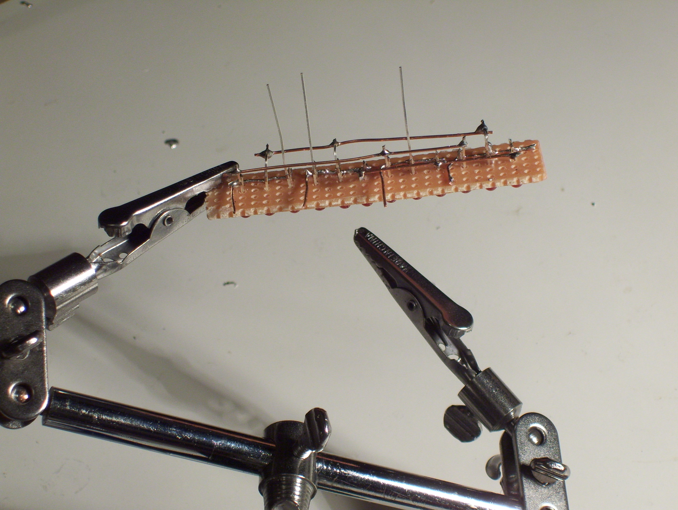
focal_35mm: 108
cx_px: 339
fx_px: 2118
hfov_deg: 18.2
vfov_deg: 13.7
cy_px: 255
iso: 160
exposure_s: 1/15
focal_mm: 18
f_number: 4.6
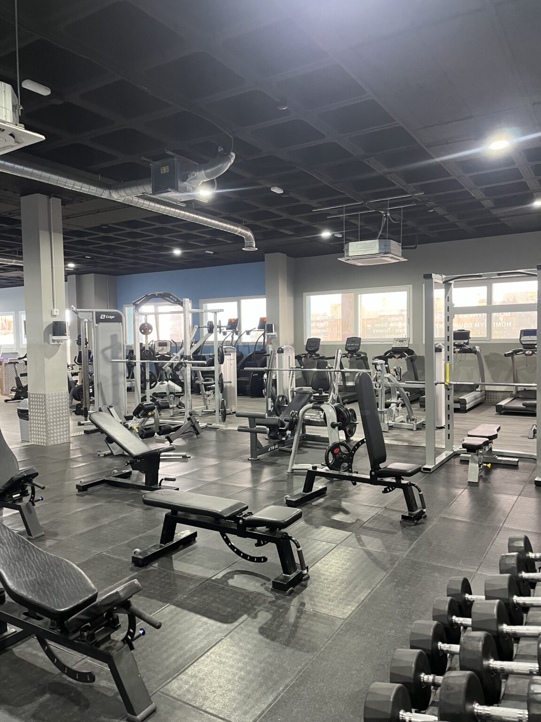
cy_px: 361
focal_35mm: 26
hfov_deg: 53.1
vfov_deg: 67.3
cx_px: 270
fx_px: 542
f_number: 1.6
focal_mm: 5.1
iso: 250
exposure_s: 1/50
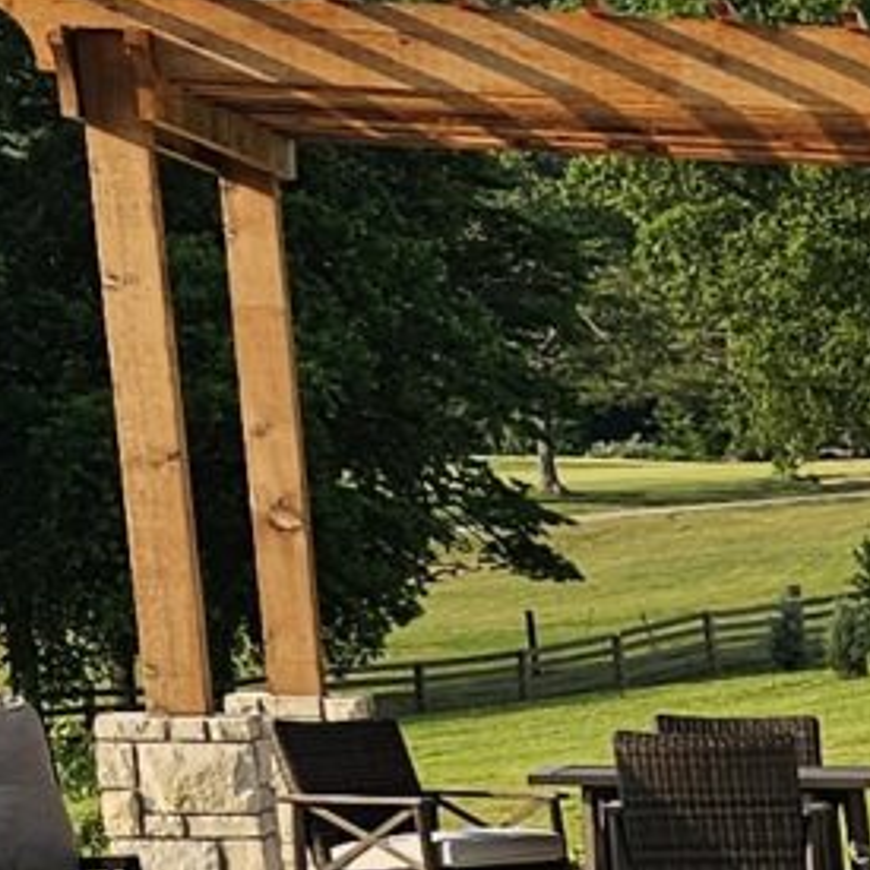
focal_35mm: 189
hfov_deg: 7.4
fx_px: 5374
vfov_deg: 8.7
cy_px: 1810
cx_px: 3151
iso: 10
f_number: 1.7
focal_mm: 6.3
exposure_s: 1/463
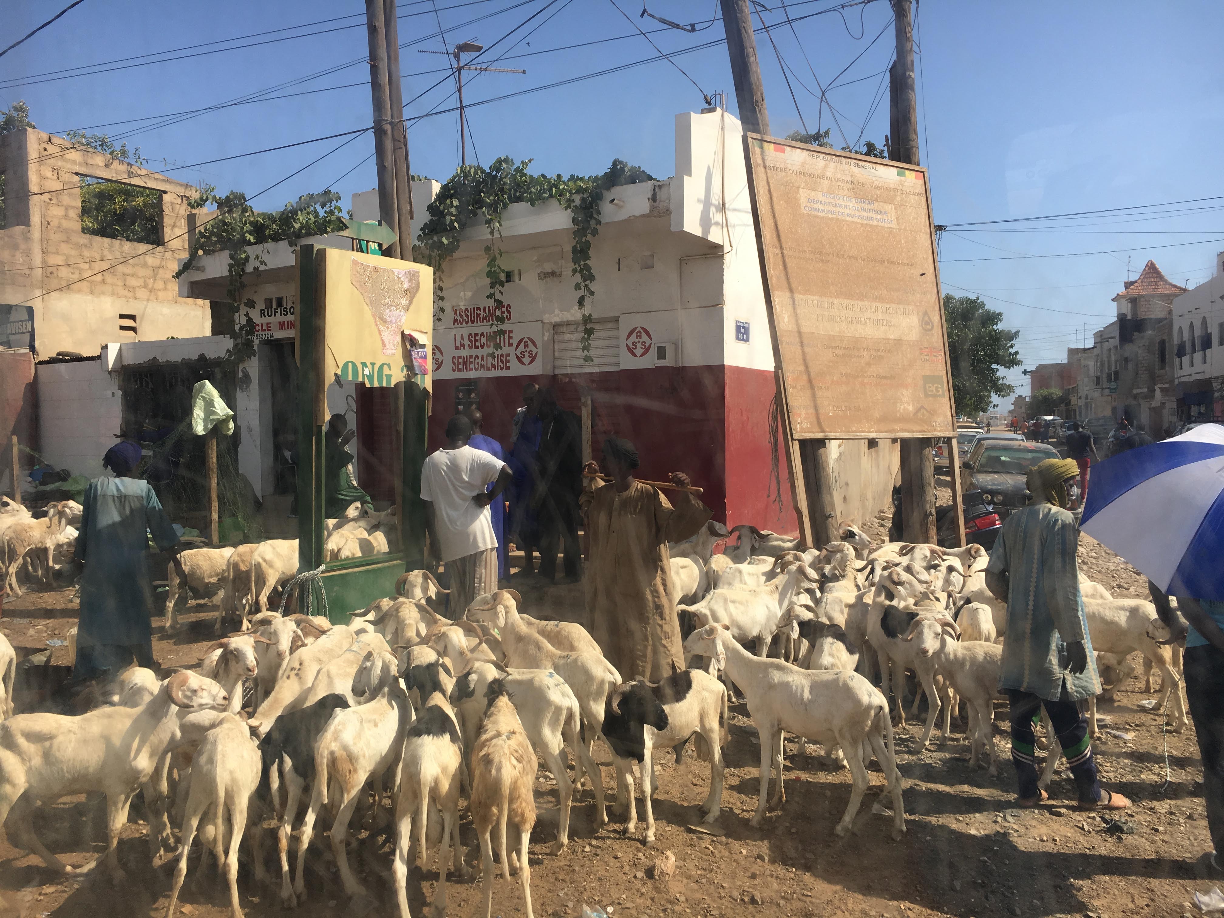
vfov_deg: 48.2
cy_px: 459
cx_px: 612
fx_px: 1025
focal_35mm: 29
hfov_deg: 61.7
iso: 25
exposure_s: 1/1570
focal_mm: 4.15
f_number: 2.2
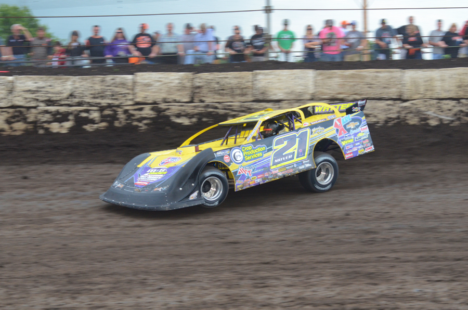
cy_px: 155
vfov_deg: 10.6
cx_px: 234
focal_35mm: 129
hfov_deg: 15.9
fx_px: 1673
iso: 1000
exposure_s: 1/250
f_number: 7.1
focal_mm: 86
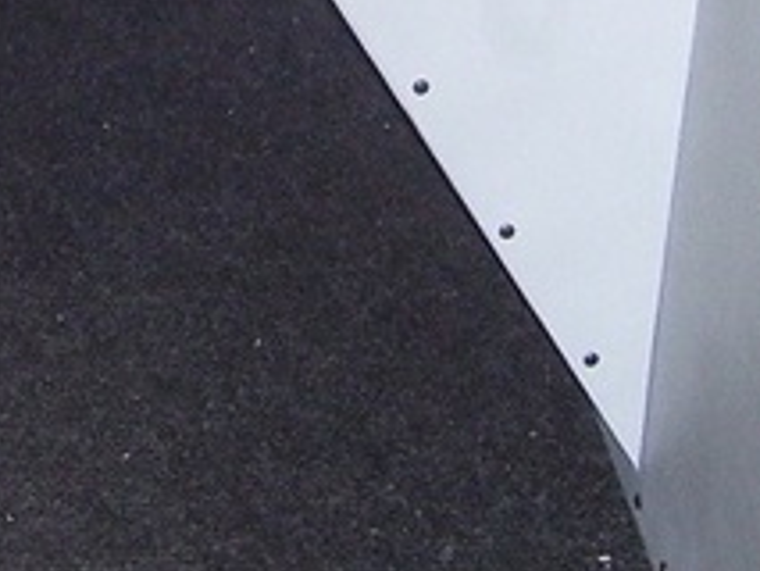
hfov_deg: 10.8
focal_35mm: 178
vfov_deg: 7.8
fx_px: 3910
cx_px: -271
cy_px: -778
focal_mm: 6
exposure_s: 1/60
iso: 125
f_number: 2.7
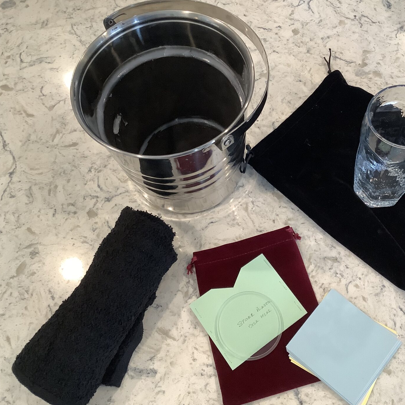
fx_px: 490
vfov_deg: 44.9
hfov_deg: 44.6
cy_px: 203
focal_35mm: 37
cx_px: 247
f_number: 2.4
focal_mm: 3.3
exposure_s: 1/60
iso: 250
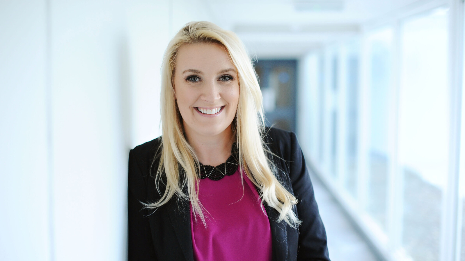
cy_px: 144
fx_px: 653
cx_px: 232
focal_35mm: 53
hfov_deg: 39.2
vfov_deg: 22.6
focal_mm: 50
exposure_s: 1/160
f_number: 2
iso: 800
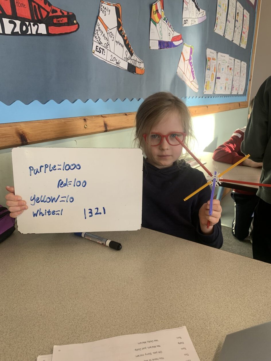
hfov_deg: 53.1
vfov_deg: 67.3
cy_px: 180
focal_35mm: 26
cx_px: 136
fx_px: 271
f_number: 1.8
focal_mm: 4.25
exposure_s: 1/121
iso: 50
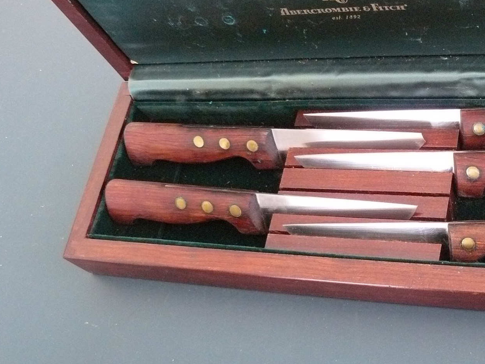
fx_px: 826
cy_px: 134
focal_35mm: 59
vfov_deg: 24.7
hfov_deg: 31.9
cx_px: 386
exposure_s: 1/30
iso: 400
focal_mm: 6
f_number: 2.8
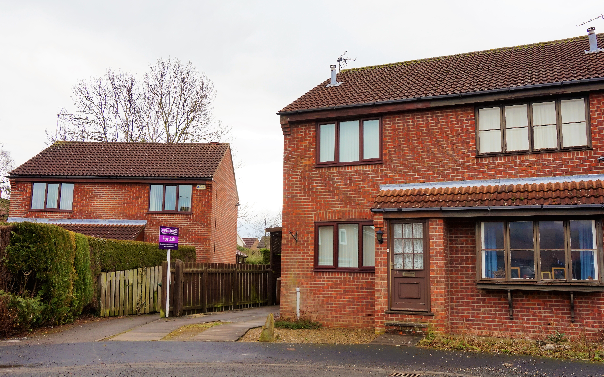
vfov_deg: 38.8
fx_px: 535
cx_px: 305
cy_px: 194
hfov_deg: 58.9
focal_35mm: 33
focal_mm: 21
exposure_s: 1/80
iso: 100
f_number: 6.3
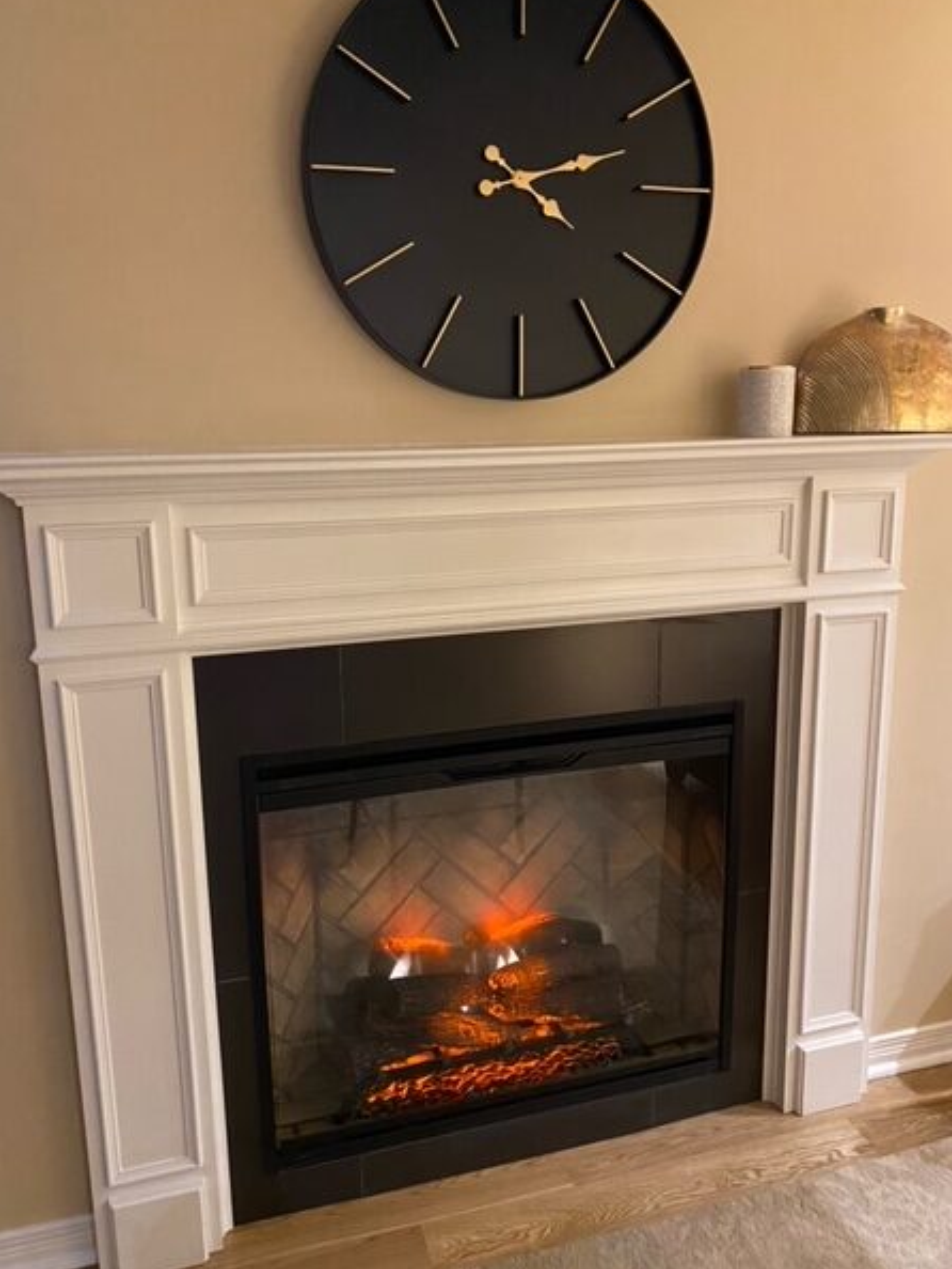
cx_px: 476
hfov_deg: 49.8
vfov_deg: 63.4
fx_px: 1026
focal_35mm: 28
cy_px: 624
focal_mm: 4.25
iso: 640
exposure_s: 1/30
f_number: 1.8
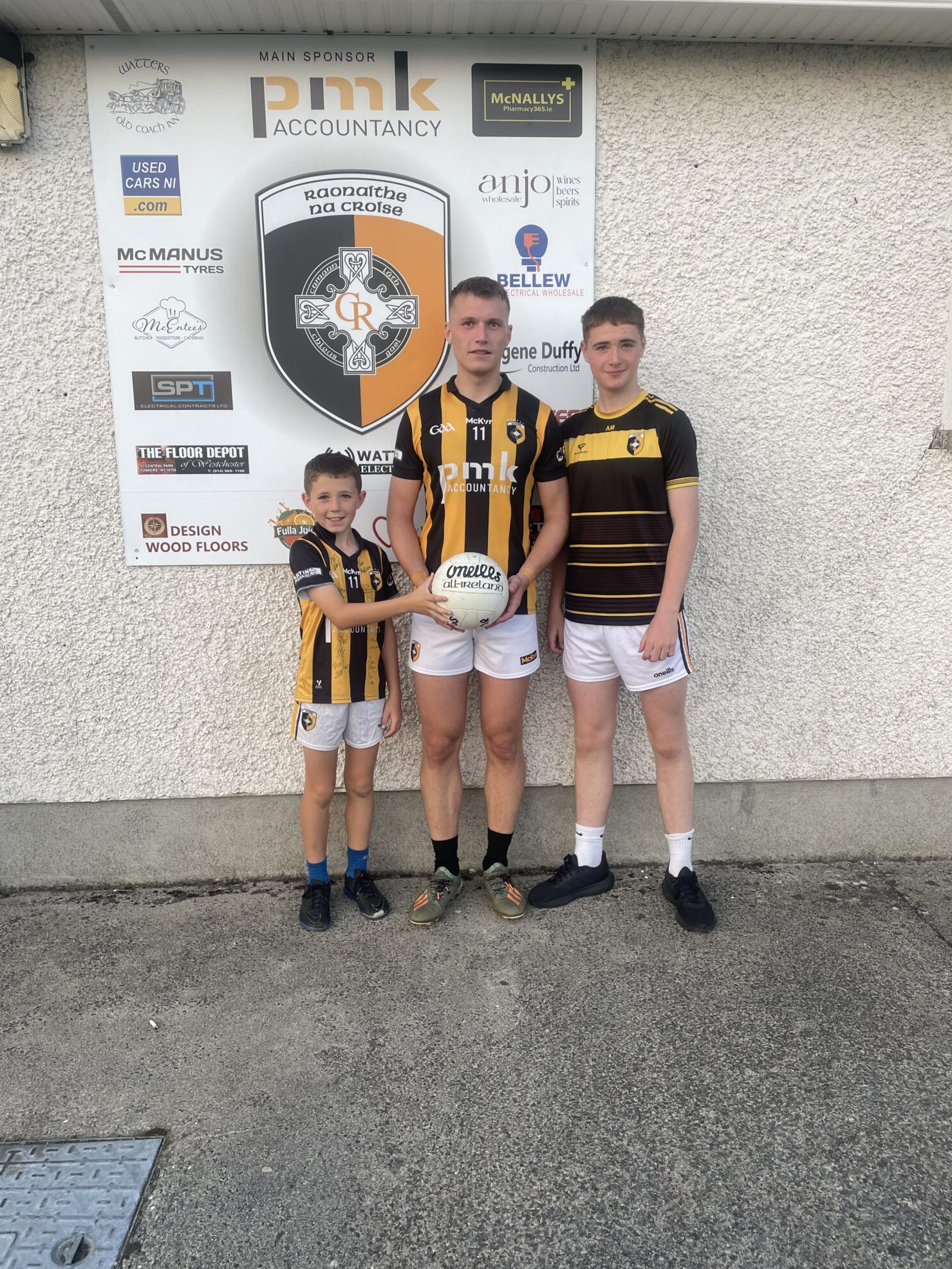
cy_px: 647
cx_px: 478
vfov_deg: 65.3
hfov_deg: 51.4
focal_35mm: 27
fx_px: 990
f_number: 1.6
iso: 32
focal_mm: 4.2
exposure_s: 1/134
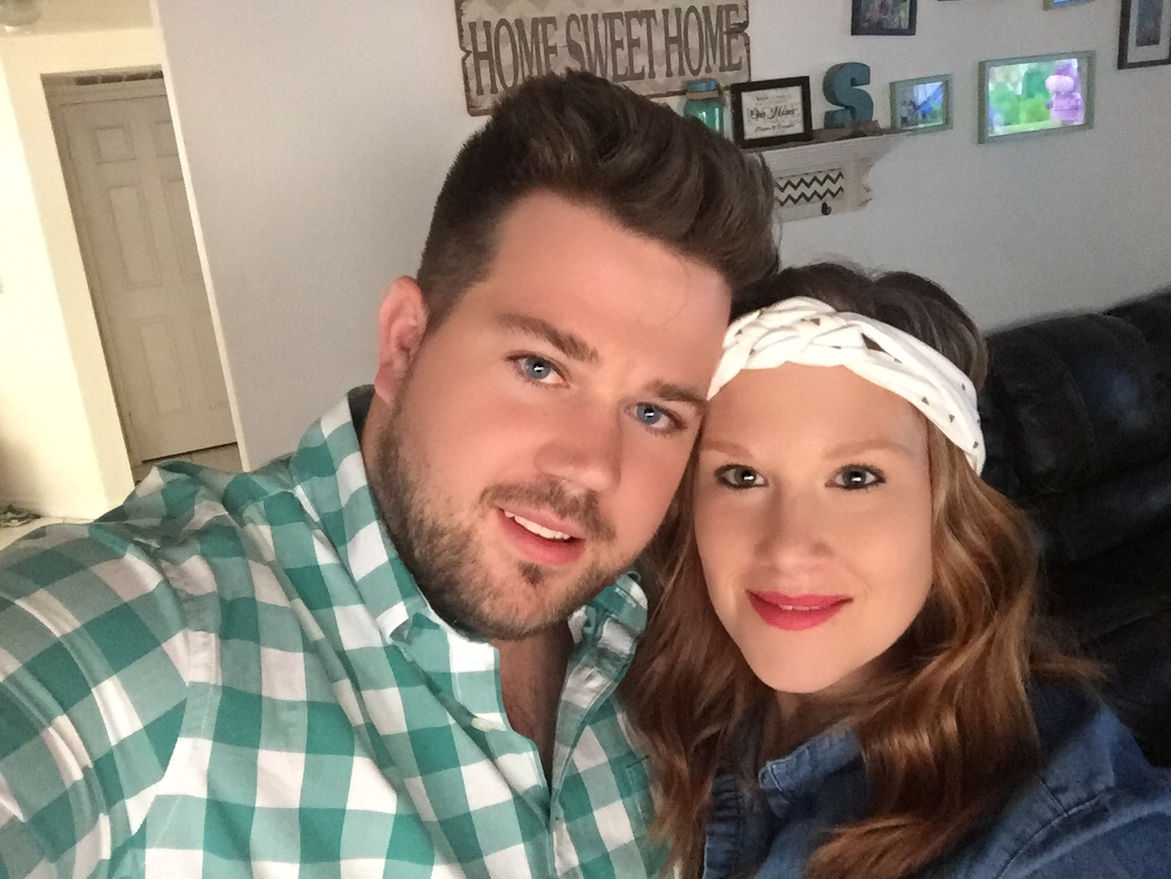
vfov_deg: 45.4
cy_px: 440
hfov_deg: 58.4
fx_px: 1049
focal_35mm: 31
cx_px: 586
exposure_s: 1/15
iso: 400
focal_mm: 2.65
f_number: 2.2
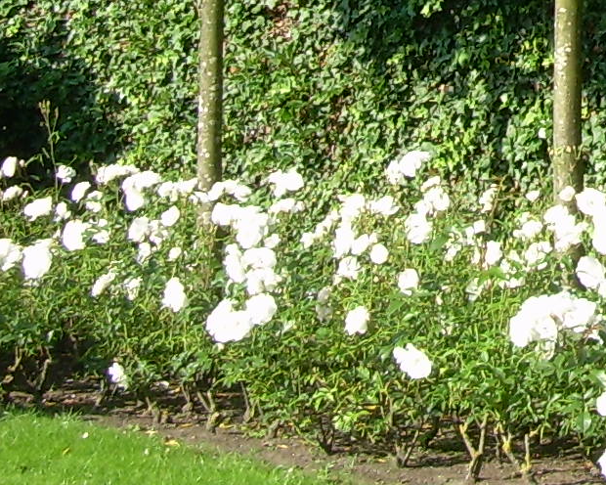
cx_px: 969
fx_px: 2439
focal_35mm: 136
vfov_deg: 10.9
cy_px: -286
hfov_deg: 13.2
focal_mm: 6.3
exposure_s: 1/162
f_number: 4.6
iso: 50
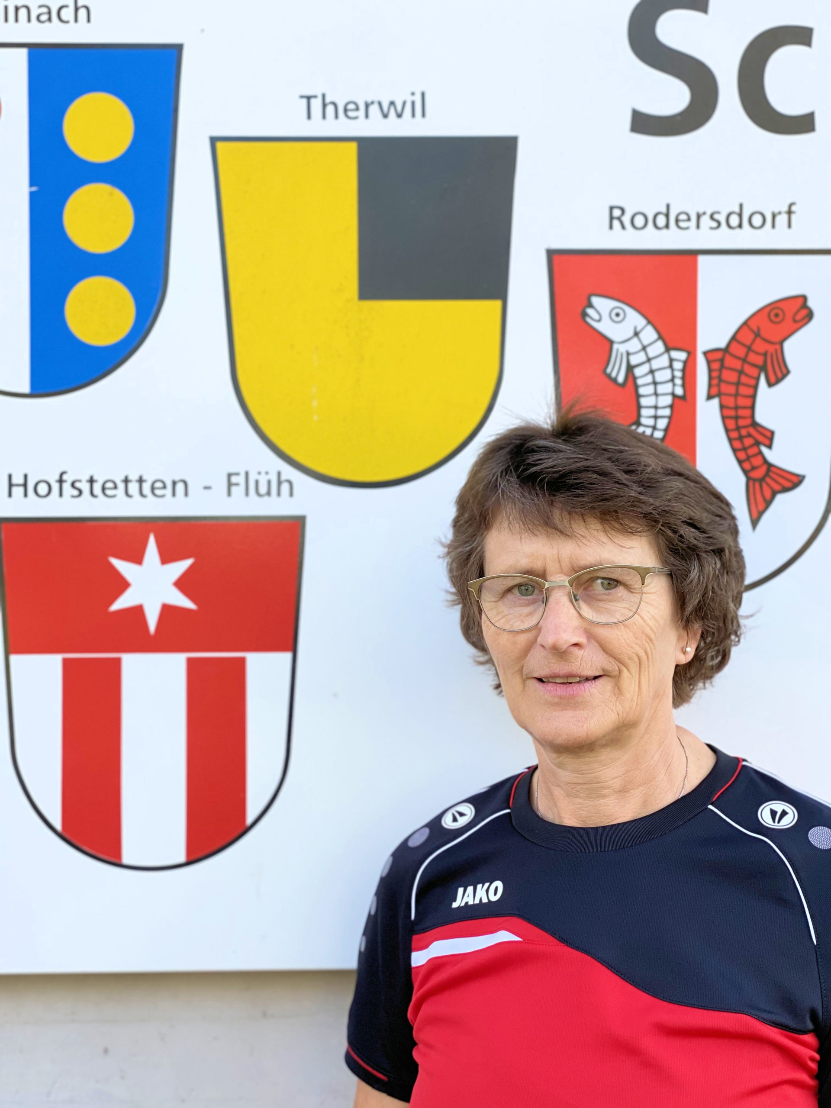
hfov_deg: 28.0
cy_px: 554
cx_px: 416
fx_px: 1664
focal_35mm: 52
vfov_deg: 36.8
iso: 32
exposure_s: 1/122
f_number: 2
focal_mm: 6
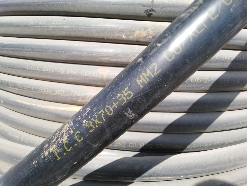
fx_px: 178
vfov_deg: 54.9
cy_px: 93
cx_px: 124
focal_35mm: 25
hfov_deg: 69.4
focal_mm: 3.37
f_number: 2.2
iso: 100
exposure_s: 1/718
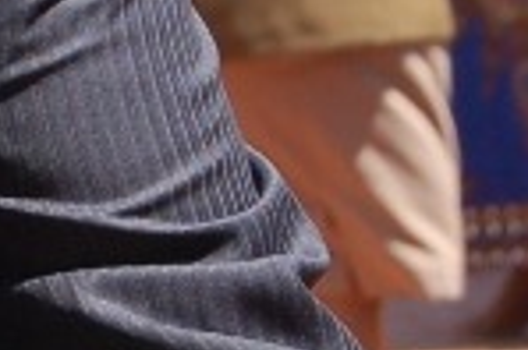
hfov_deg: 3.9
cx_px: -314
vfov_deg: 2.6
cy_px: 74
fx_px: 7675
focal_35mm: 524
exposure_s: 1/200
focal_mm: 45
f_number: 8
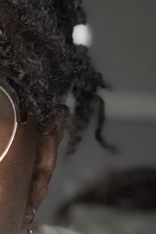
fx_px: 819
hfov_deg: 10.1
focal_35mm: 126
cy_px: 109
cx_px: -155
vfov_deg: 16.3
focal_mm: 2.87
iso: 400
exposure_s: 1/15
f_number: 2.2
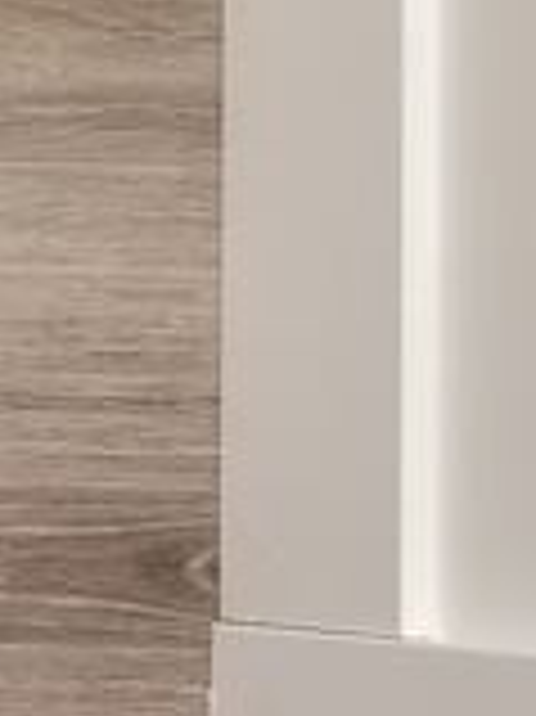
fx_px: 2708
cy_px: 536
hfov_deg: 9.9
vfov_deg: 15.0
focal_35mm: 131
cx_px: -743
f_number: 1.7
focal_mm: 4.25
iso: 250
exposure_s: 1/20
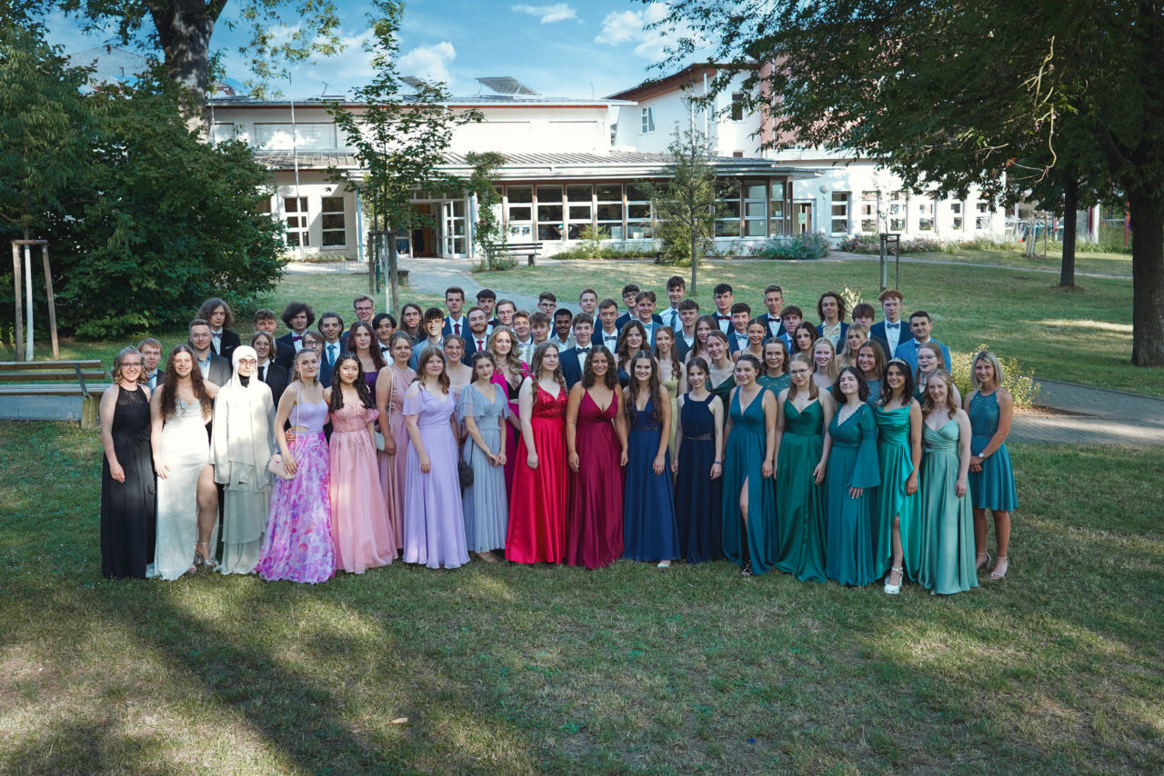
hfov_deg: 53.1
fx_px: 1164
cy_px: 388
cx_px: 582
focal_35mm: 36
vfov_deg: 36.9
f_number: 3.2
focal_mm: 24
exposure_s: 1/320
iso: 200
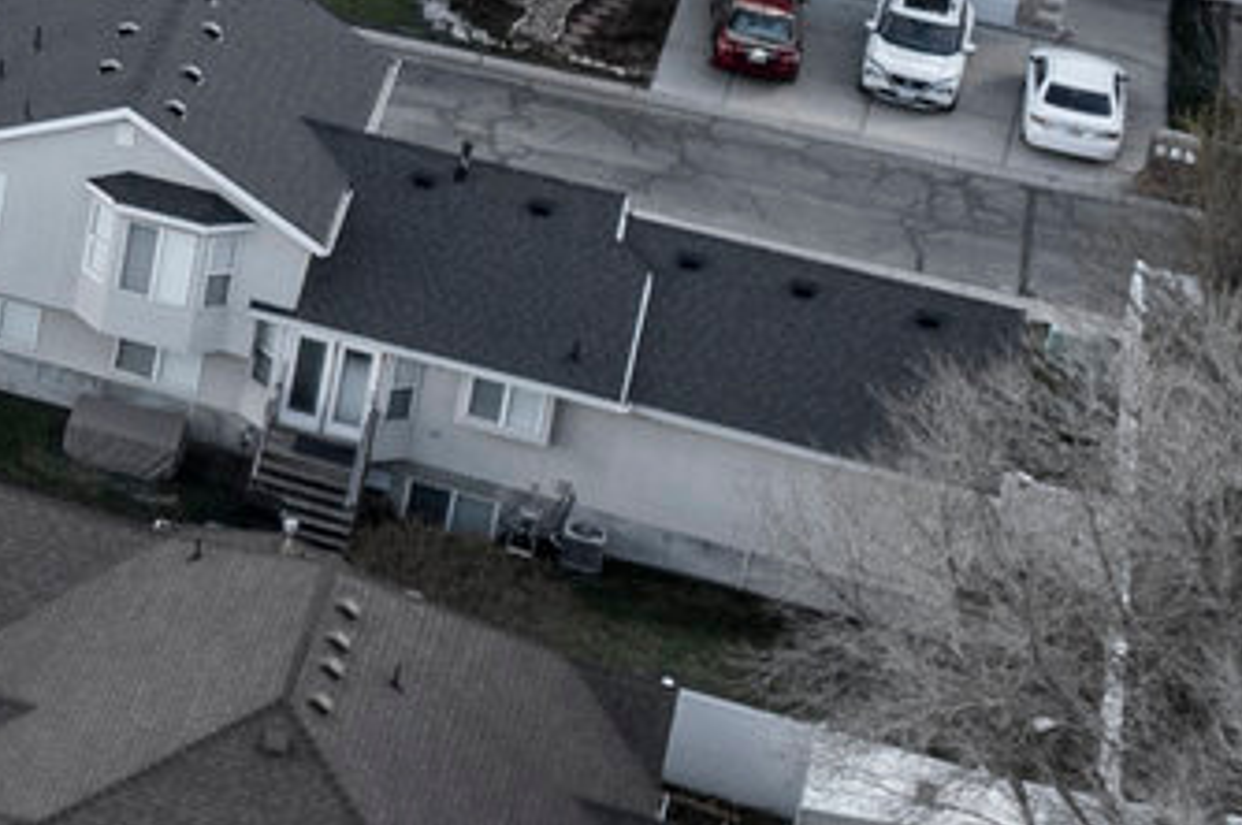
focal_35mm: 135
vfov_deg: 9.5
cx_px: -2343
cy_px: -799
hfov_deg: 10.9
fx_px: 4653
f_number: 2.8
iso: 100
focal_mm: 8.38
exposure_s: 1/400
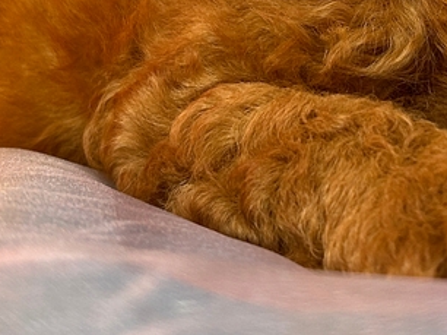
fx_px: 1316
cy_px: -118
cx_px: 329
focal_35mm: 102
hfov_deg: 19.2
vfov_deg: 13.8
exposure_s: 1/120
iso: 100
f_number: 1.5
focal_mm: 5.7
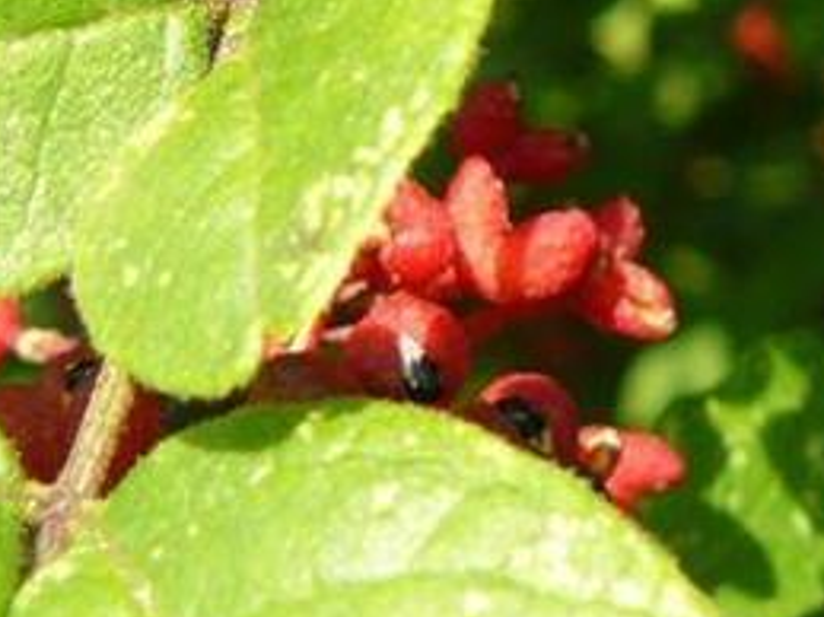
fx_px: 3307
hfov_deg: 14.1
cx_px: 732
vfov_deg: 10.3
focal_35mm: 139
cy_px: -289
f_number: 4
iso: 100
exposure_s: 1/160
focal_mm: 6
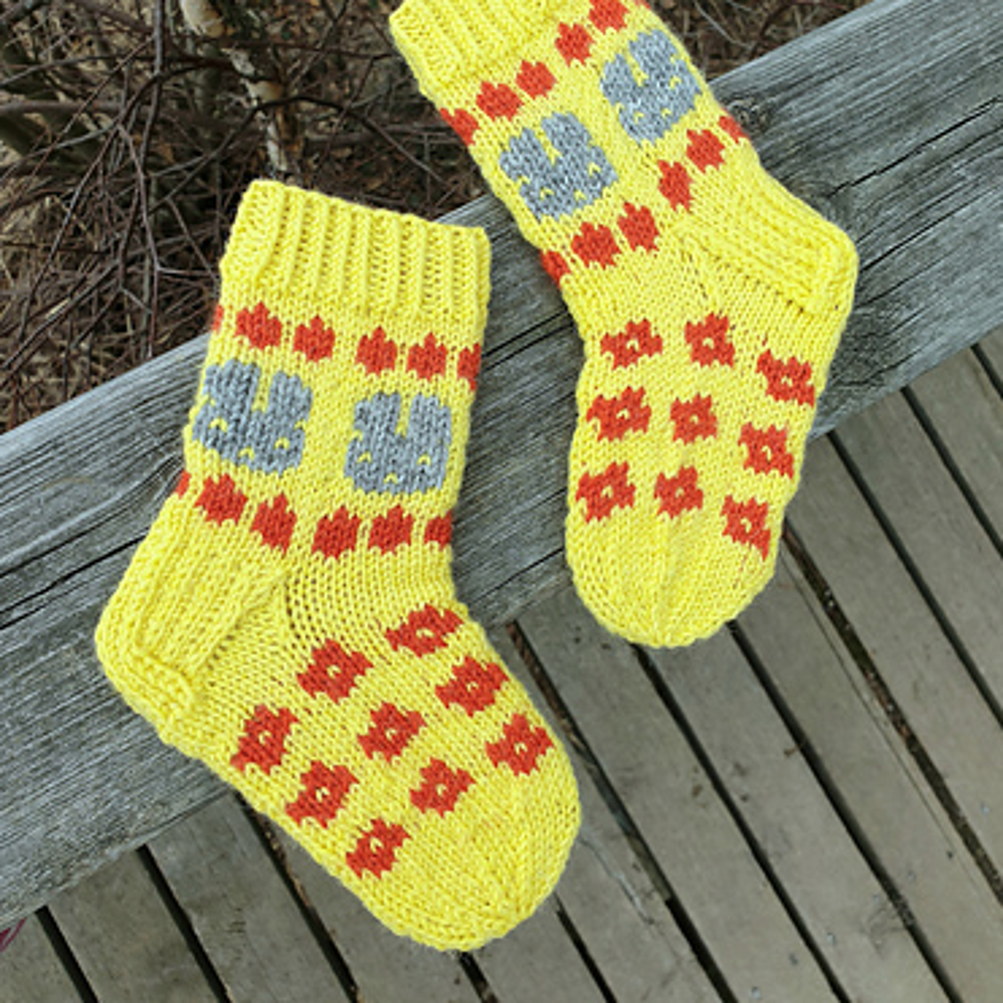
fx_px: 1016
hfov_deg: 52.5
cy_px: 360
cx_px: 504
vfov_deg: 51.8
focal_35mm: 31
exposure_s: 1/549
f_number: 2.4
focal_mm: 4.3
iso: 50
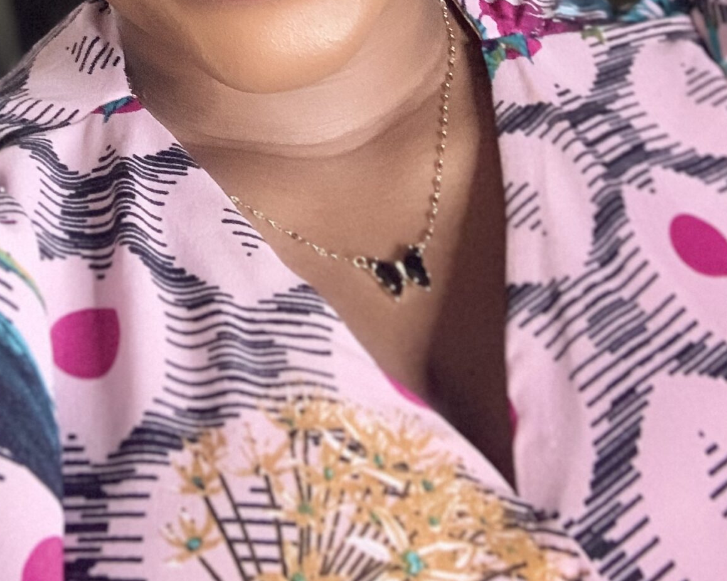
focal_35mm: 69
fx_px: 1485
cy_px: -196
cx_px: 272
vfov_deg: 20.1
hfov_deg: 27.4
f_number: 2.2
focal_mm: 2.87
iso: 400
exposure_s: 1/30
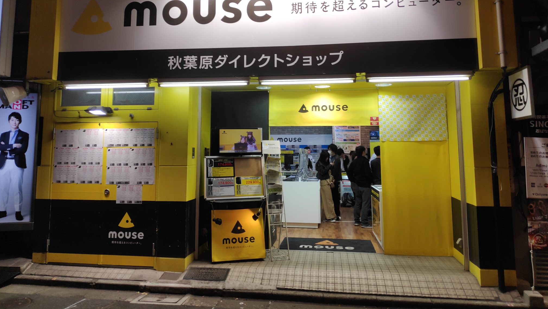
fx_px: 320
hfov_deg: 81.2
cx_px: 273
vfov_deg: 50.8
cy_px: 109
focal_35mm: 22
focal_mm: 3.94
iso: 100
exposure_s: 1/100
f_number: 1.9
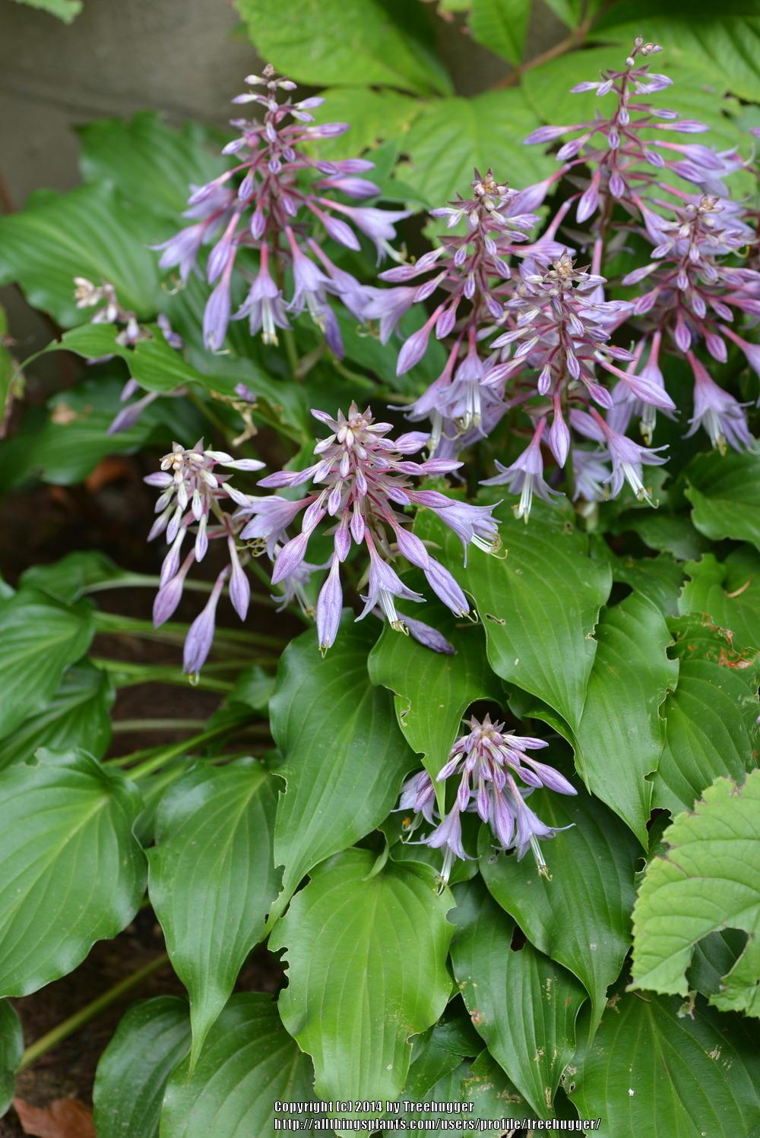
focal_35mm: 105
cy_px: 569
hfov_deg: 13.1
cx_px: 380
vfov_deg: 19.4
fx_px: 3322
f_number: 5.6
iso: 250
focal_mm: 105
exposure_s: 1/125
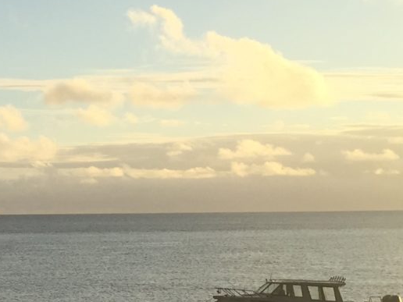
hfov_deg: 15.6
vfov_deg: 12.7
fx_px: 1339
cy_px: 292
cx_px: -222
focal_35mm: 115
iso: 32
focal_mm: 4.15
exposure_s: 1/1522
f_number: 2.2
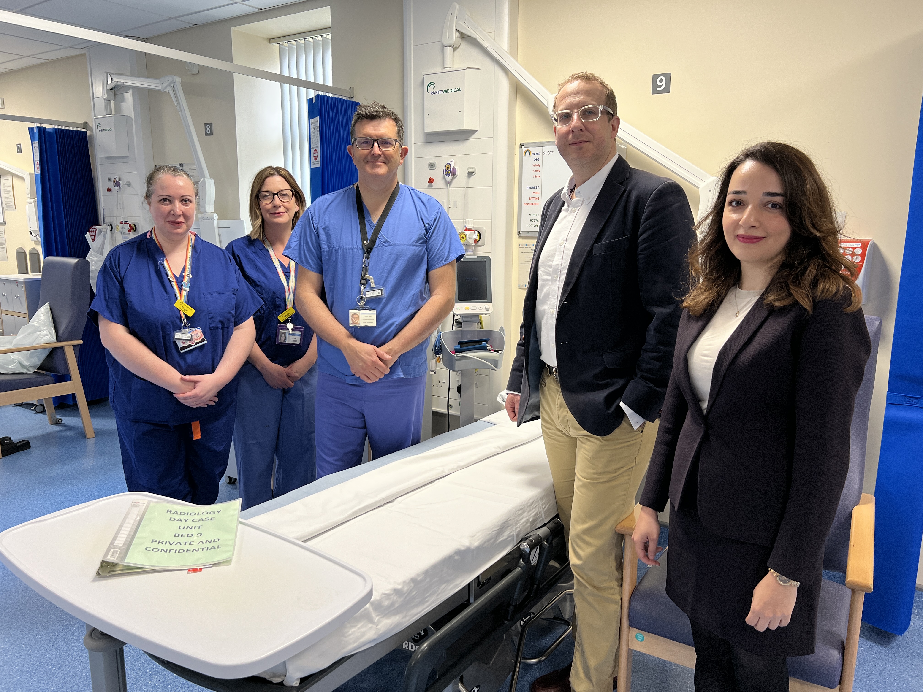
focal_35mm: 26
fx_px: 693
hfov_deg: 67.3
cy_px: 346
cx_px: 462
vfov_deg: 53.1
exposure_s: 1/100
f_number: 1.5
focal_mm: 5.7
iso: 125
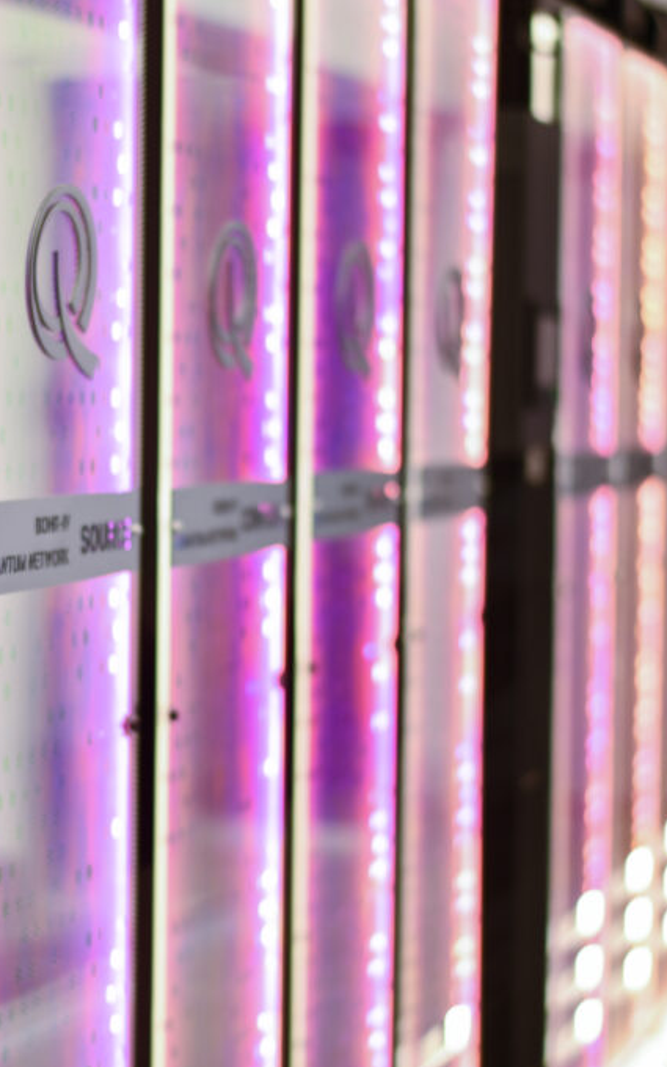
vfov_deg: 23.3
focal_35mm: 89
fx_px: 2589
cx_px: 31
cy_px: 534
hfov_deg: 14.5
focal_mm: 58
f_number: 1.4
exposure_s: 1/500
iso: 320
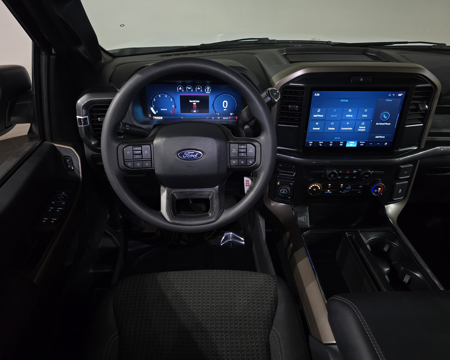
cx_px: 216
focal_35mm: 24
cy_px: 180
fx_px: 320
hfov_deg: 70.3
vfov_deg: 58.8
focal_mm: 6.3
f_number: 1.7
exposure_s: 1/120
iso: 500
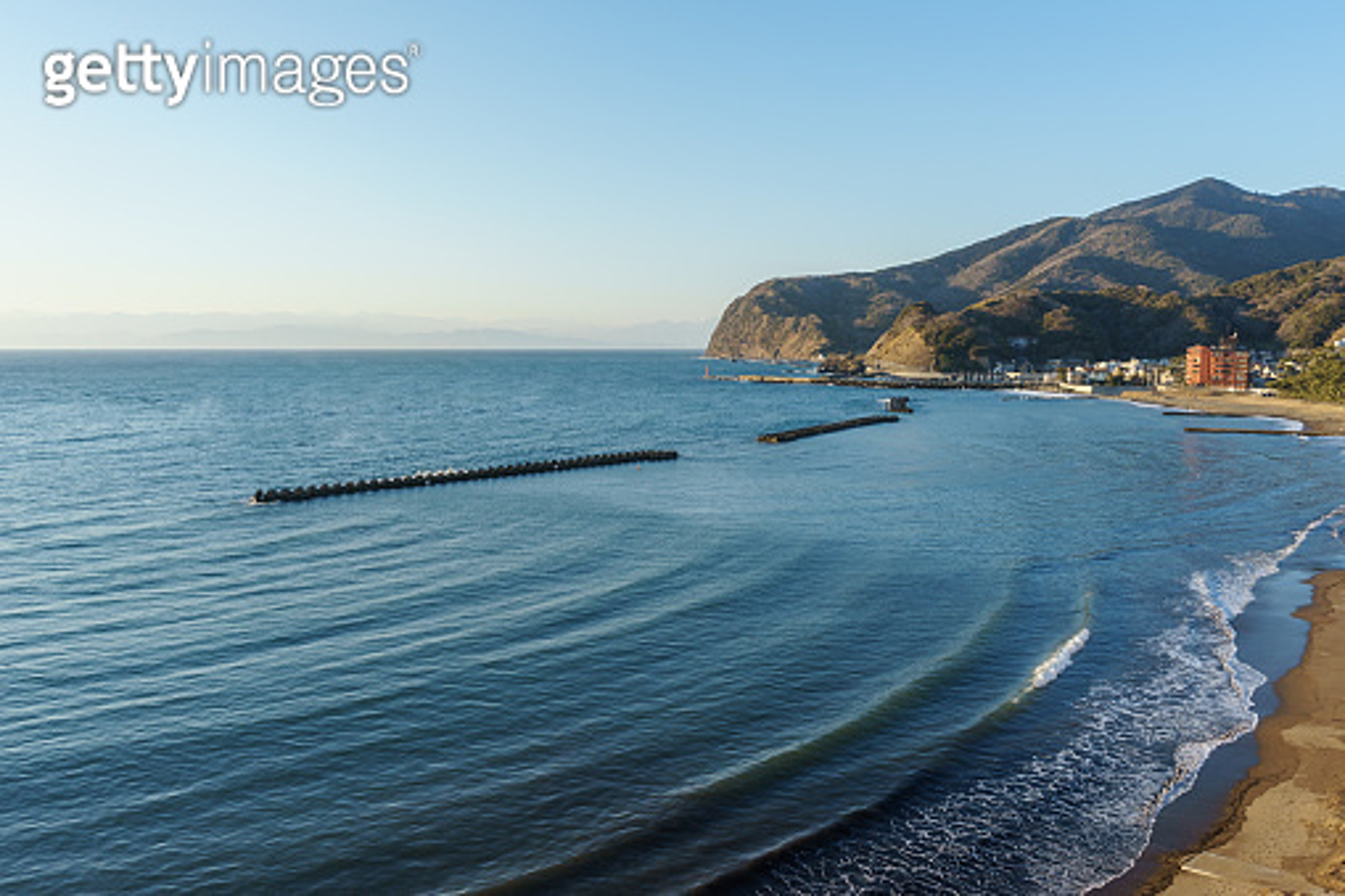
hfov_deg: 65.5
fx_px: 1046
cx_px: 672
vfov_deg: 46.4
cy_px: 448
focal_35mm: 28
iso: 160
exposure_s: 1/60
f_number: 16
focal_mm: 28
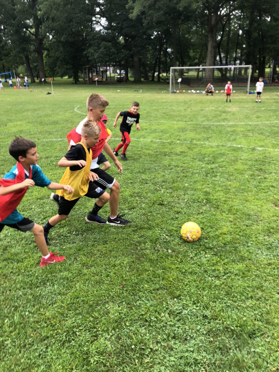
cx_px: 140
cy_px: 186
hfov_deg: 49.7
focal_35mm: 28
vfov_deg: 63.4
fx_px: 301
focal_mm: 3.99
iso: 20
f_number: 1.8
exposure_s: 1/358
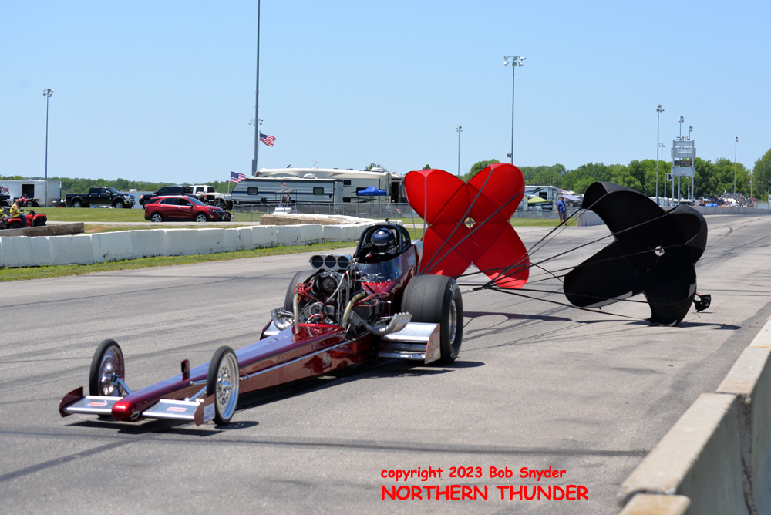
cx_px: 386
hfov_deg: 28.8
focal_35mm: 70
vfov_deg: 19.5
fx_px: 1500
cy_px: 258
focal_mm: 70
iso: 400
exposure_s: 1/1600
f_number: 7.1
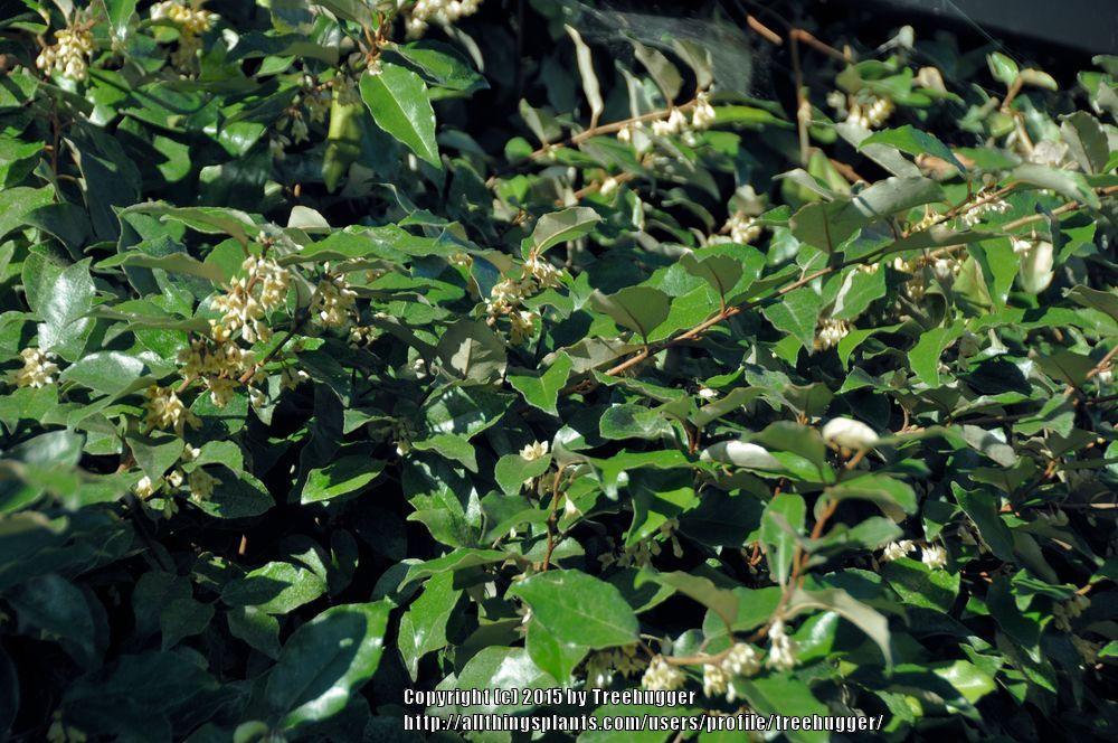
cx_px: 559
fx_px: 3815
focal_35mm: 123
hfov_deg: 16.7
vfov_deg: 11.1
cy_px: 372
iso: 200
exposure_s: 1/125
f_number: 5.6
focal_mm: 82
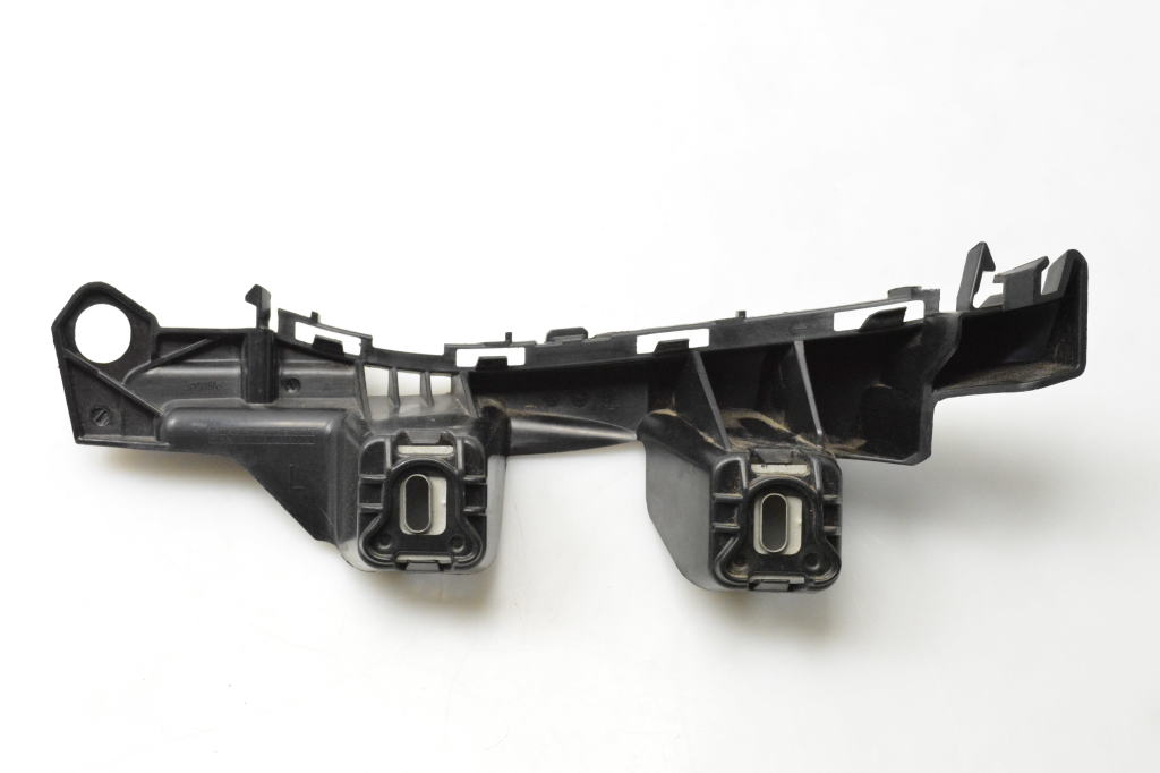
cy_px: 386
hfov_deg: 41.1
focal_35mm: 48
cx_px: 580
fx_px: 1546
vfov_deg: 28.1
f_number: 9
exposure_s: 1/320
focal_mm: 32
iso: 6400
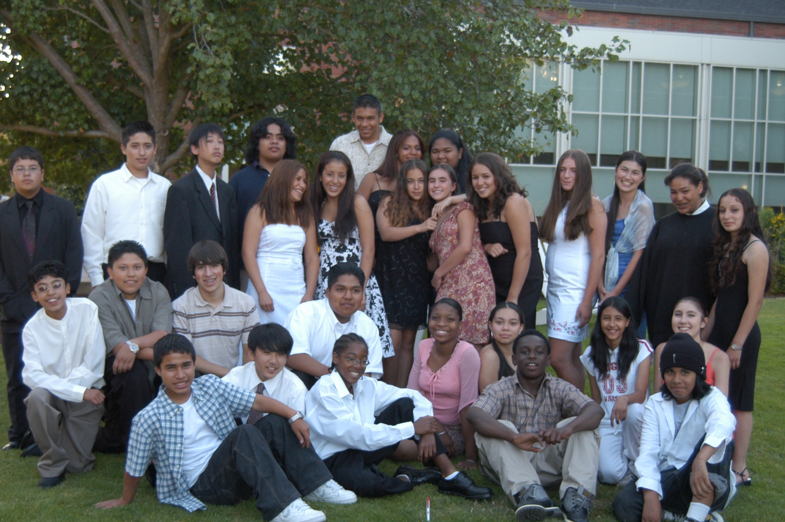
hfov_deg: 30.5
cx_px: 377
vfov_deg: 20.6
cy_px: 267
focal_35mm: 66
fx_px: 1438
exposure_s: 1/200
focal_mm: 38
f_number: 4
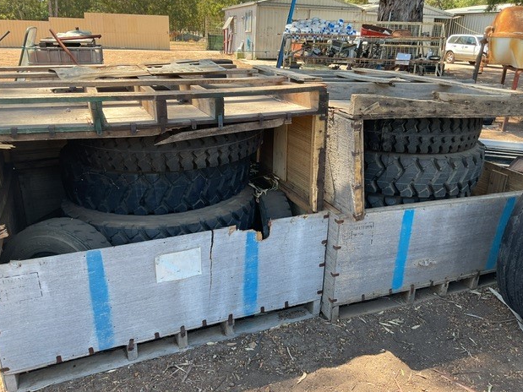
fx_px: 453
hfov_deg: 60.0
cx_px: 263
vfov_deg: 46.8
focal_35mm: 30
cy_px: 194
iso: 16
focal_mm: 3
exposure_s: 1/287
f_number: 1.8
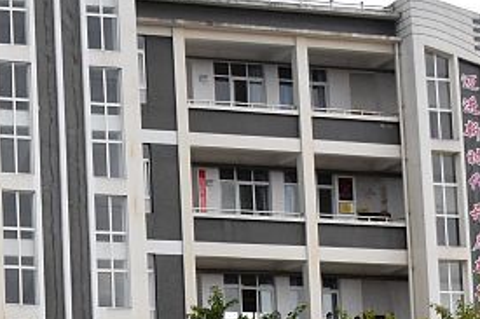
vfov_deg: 11.1
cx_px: -387
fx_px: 1572
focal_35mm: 118
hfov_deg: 15.0
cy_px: 492
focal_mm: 18
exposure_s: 1/1250
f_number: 5
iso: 800
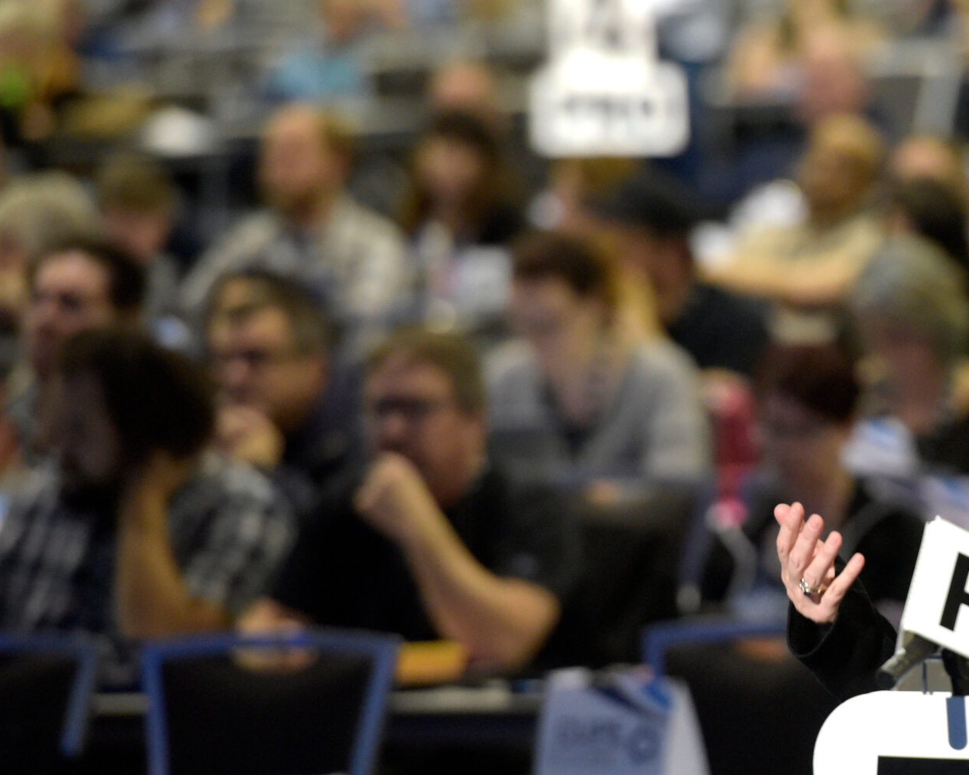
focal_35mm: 383
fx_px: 10984
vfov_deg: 4.0
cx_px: 936
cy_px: 454
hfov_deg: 5.0
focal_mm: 200
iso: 3200
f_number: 4
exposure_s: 1/200
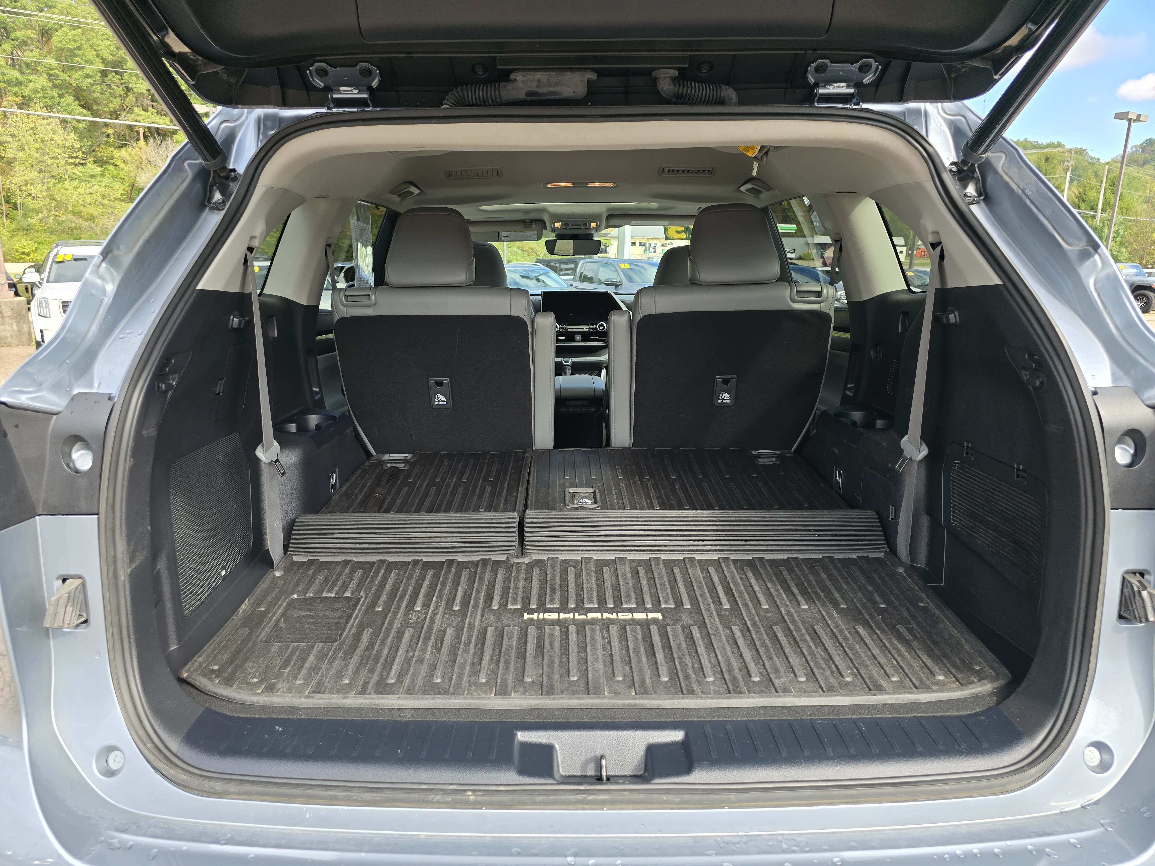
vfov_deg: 58.9
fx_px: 767
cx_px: 578
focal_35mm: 23
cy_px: 433
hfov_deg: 73.9
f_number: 1.7
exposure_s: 1/180
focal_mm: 6.3
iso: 16
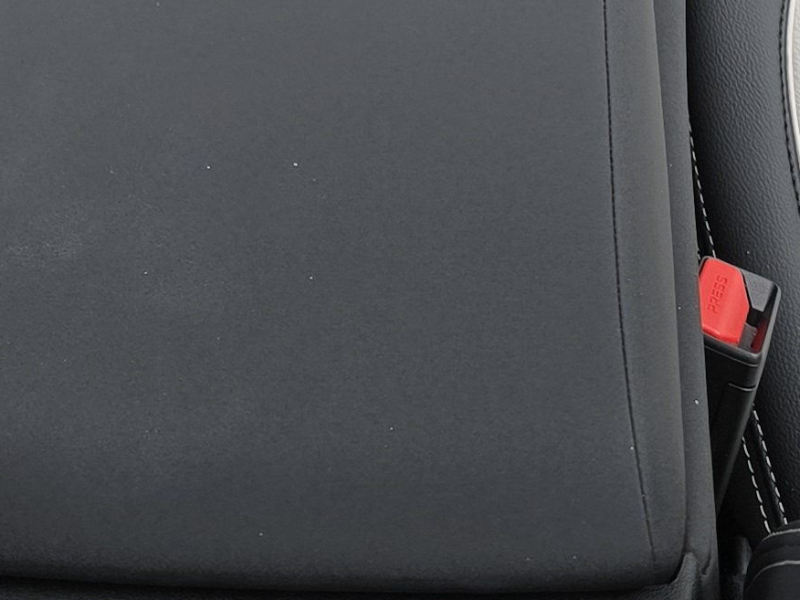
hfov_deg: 18.7
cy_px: -695
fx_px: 2427
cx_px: 348
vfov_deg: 12.1
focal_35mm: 105
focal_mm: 6.3
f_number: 1.7
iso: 12
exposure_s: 1/64.9
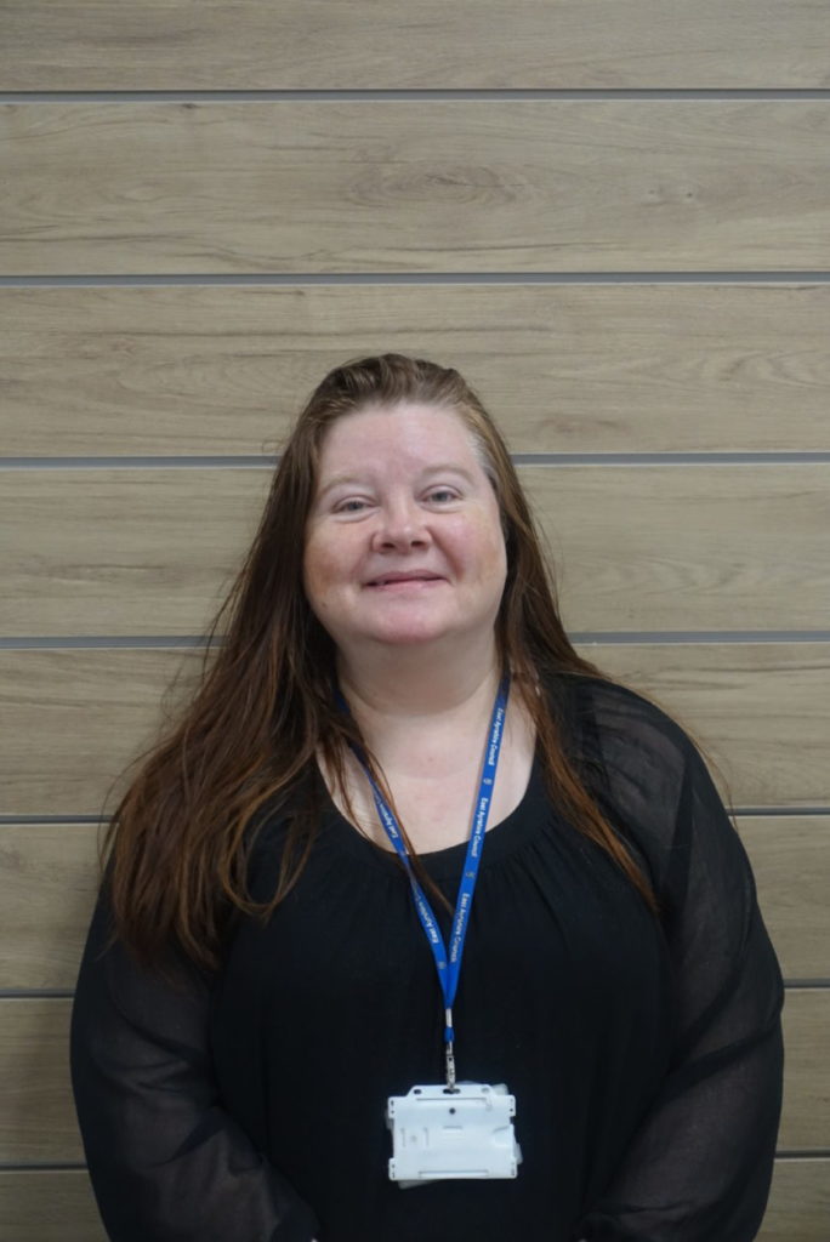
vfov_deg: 28.8
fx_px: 2417
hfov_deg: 19.5
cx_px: 415
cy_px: 621
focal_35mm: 70
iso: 640
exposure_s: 1/80
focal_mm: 25.7
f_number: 2.8
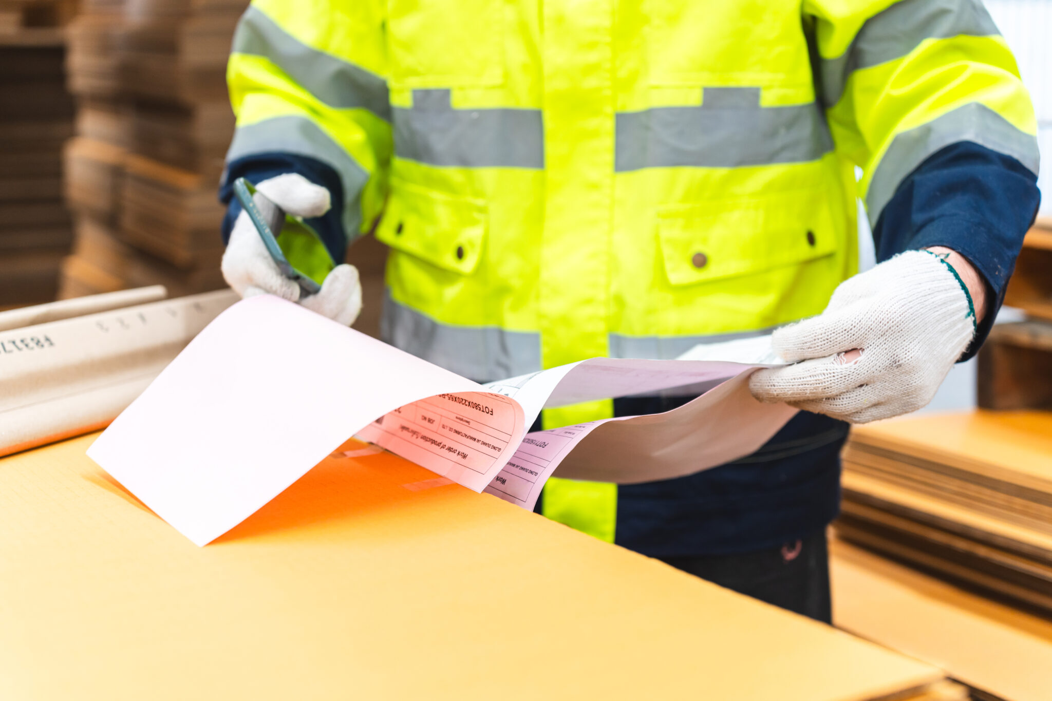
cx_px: 526
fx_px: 1636
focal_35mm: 56
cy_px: 350
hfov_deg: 35.6
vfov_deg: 24.2
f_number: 2.8
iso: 800
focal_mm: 56
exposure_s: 1/250
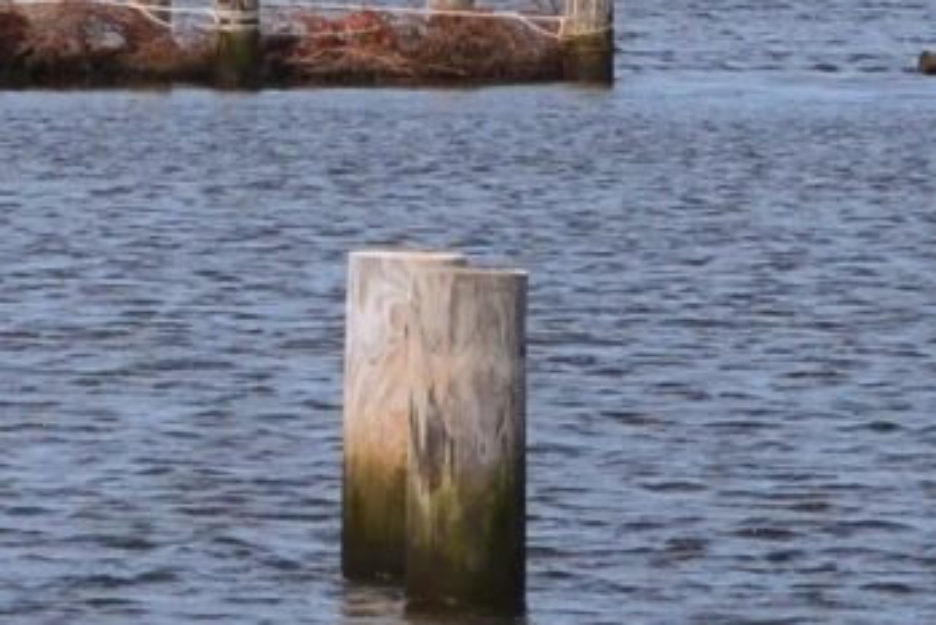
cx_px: 708
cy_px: -573
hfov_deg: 3.4
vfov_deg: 2.3
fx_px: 15727
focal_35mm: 605
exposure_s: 1/500
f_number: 11
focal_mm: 55
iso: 400
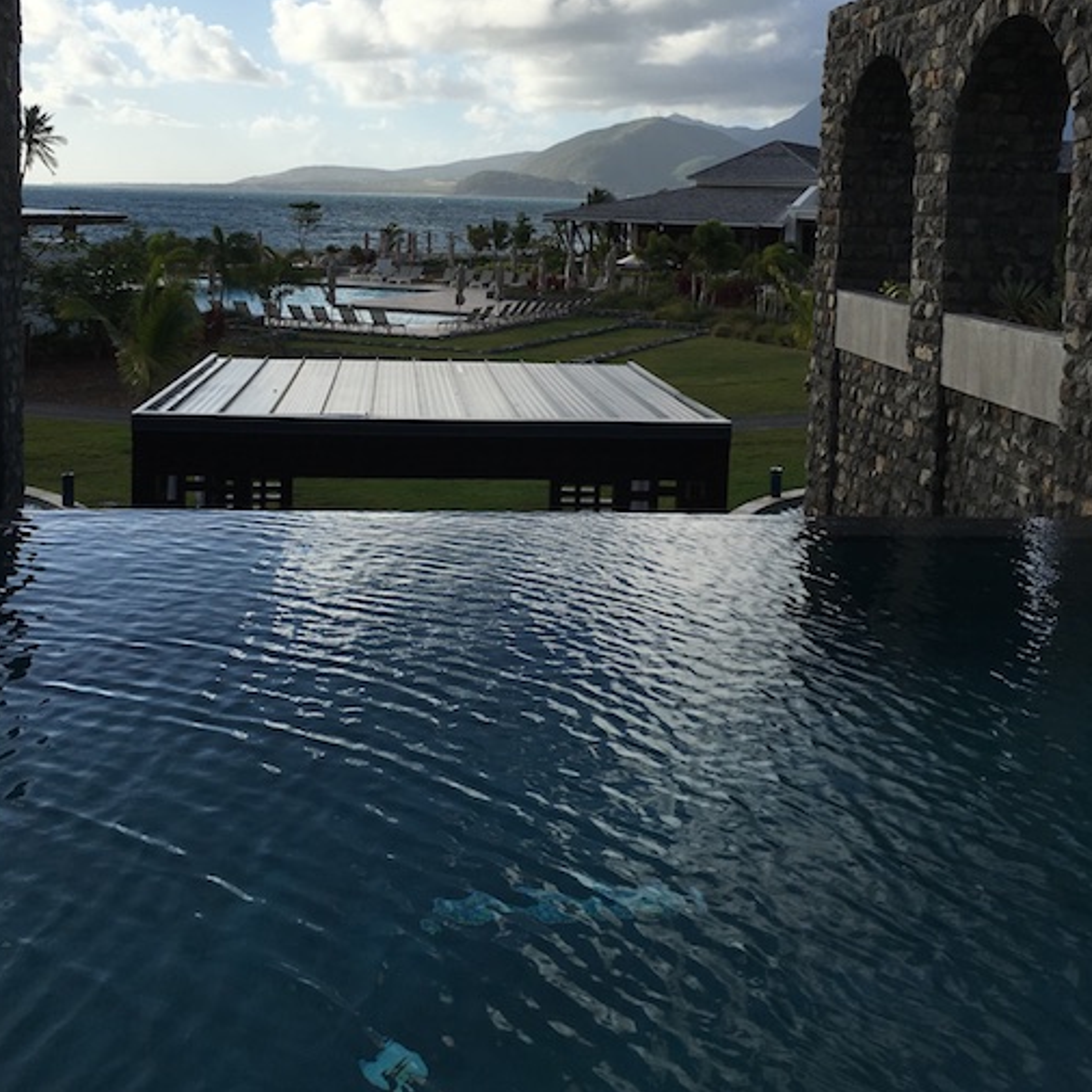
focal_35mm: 39
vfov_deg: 42.1
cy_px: 337
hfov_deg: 42.8
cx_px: 489
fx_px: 1392
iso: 25
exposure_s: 1/2564
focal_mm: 4.15
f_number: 2.2
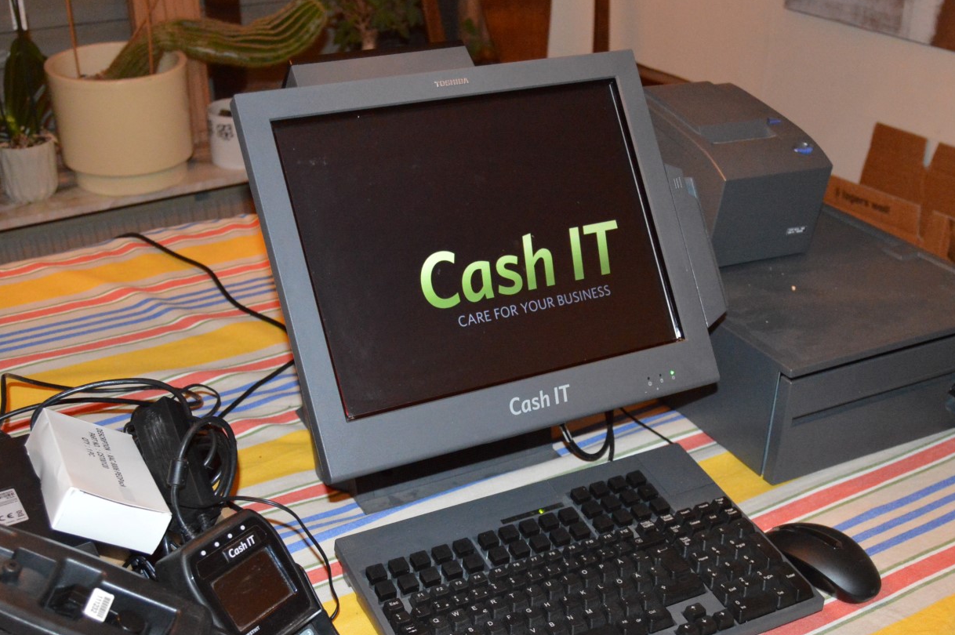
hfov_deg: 44.5
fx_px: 1166
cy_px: 395
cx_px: 472
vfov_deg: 30.3
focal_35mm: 44
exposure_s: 1/60
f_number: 3.5
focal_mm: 22
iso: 3200
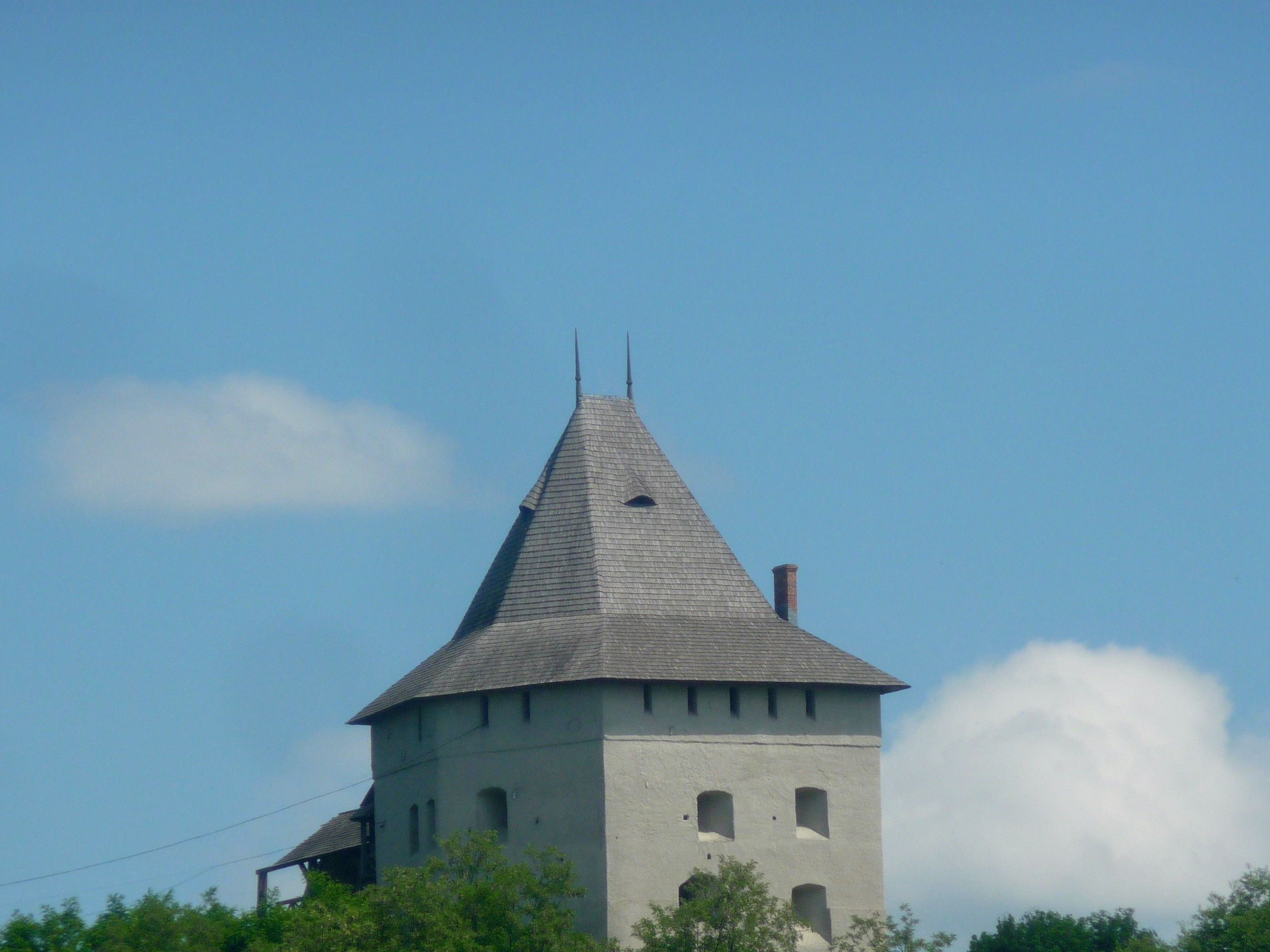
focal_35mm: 378
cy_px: 637
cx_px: 627
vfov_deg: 3.9
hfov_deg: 5.2
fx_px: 13867
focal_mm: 47
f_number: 4.9
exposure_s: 1/640
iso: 100
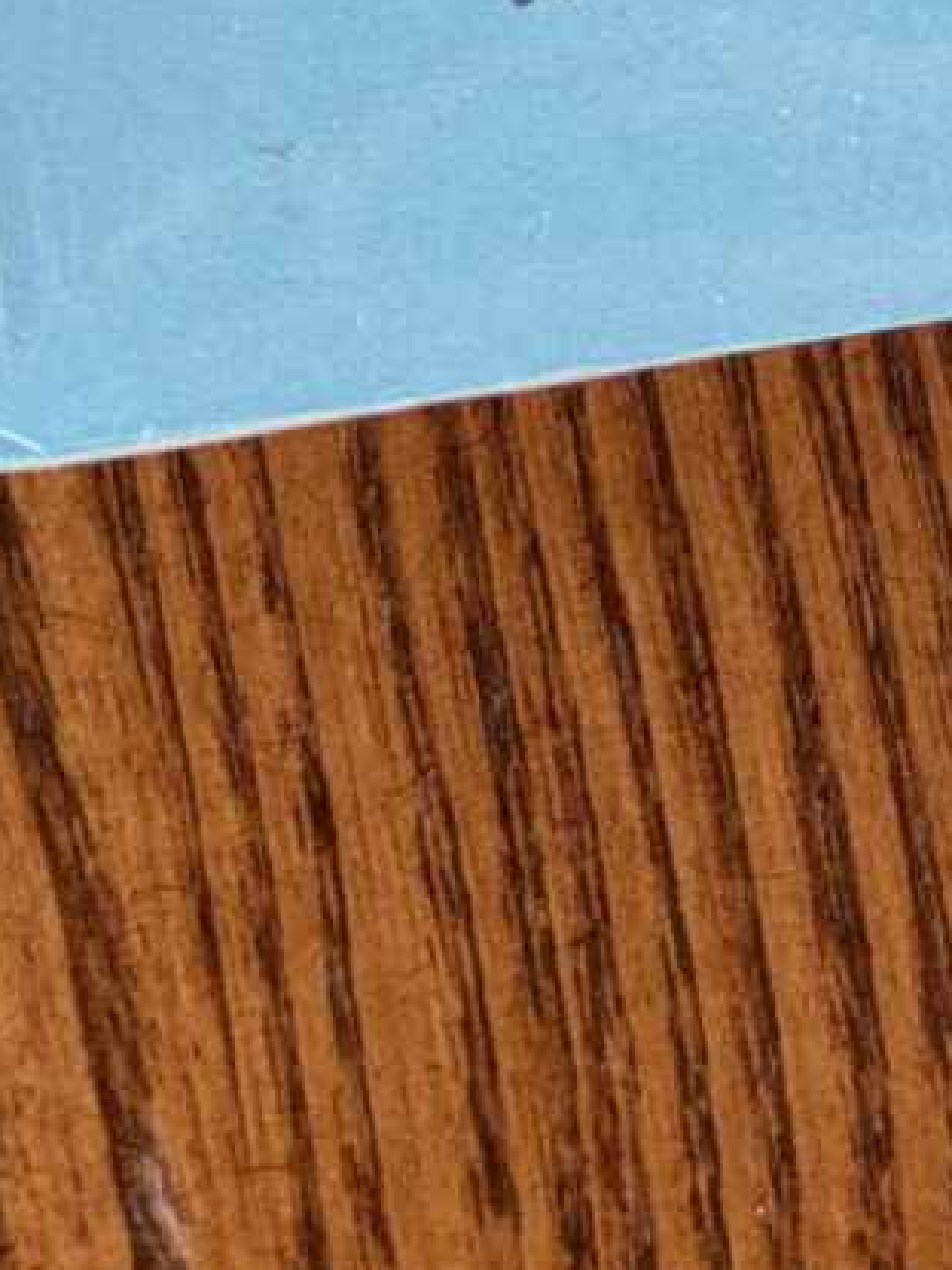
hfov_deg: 11.4
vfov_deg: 12.9
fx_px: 4694
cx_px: 1114
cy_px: -1475
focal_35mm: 128
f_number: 1.6
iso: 32
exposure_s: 1/145
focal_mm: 5.96
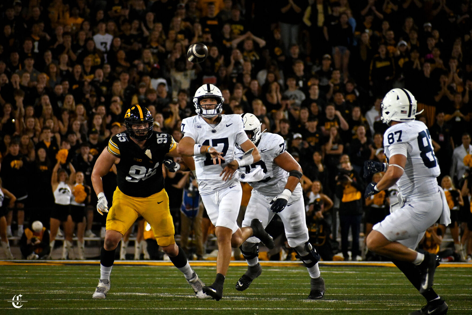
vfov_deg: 3.1
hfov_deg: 4.6
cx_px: 236
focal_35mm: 450
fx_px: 5899
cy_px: 158
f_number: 6.3
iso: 4000
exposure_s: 1/1000
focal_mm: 300
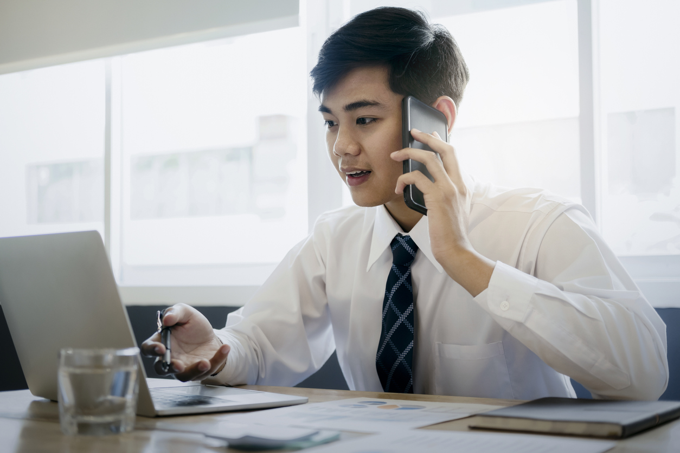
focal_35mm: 53
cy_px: 226
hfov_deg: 37.5
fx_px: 1001
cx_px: 340
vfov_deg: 25.5
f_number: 2
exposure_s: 1/60
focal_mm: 35
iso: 500
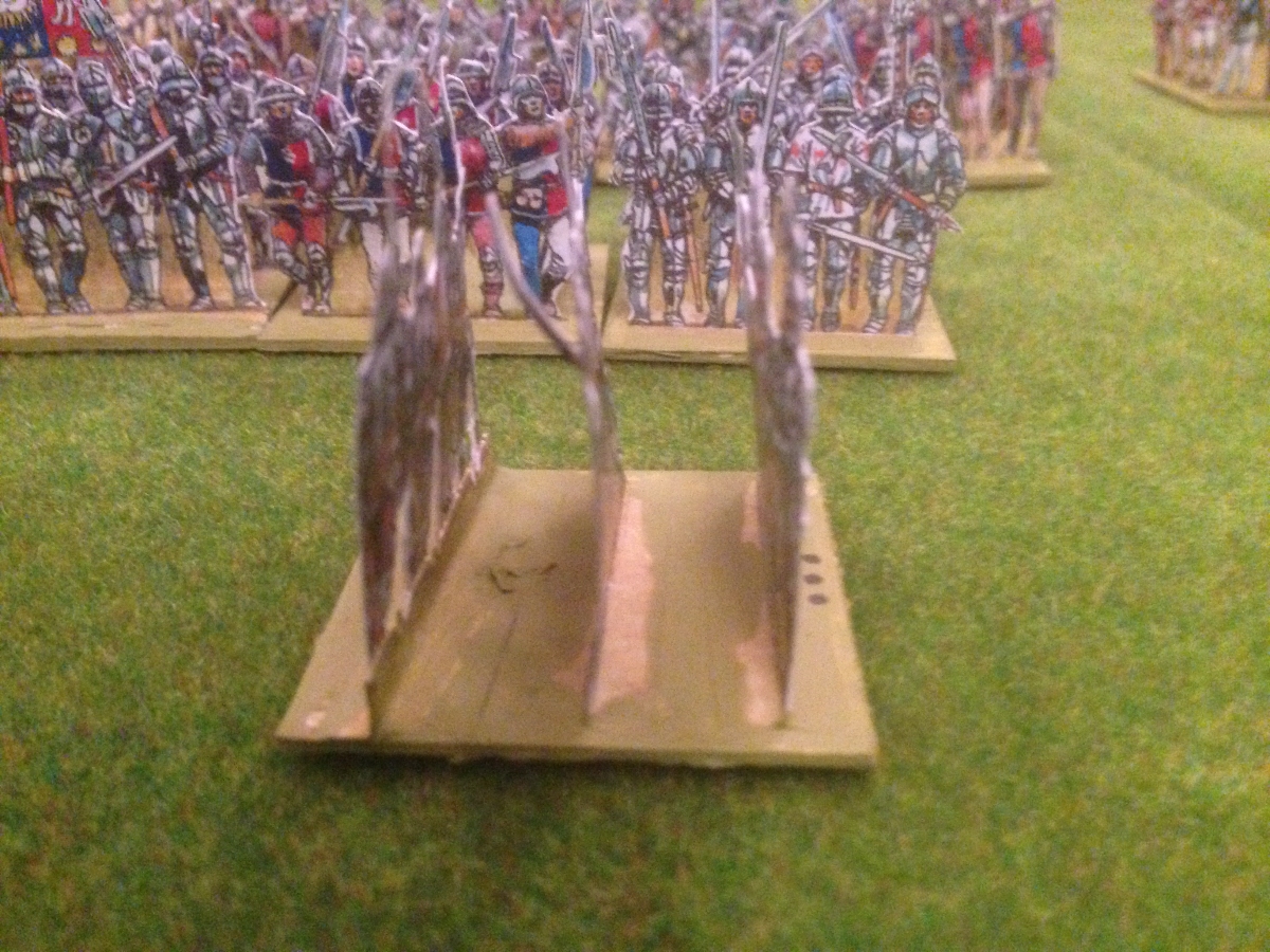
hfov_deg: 55.4
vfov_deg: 42.9
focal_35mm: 33
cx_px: 635
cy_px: 476
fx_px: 1211
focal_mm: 4.12
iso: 800
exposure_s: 1/15
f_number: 2.4
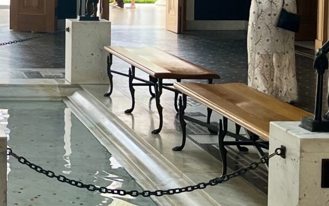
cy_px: -25
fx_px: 843
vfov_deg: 13.6
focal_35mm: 94
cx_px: -33
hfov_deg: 21.0
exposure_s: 1/164
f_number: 1.5
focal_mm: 5.7
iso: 50
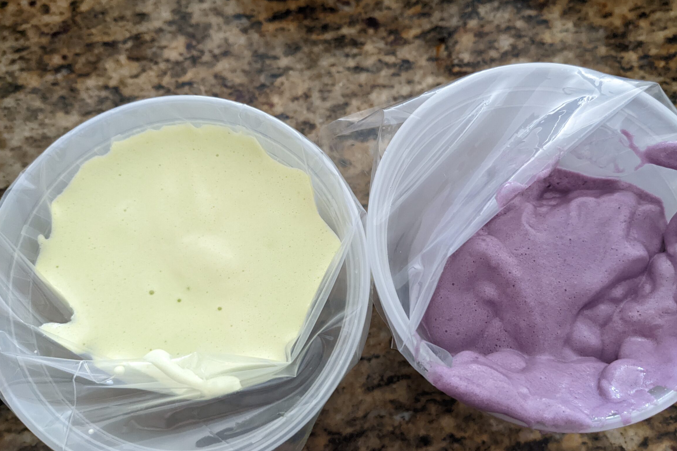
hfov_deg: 60.2
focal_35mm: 31
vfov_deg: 42.3
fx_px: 583
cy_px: 245
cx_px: 370
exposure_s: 1/42.5
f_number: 1.73
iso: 497
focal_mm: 4.38
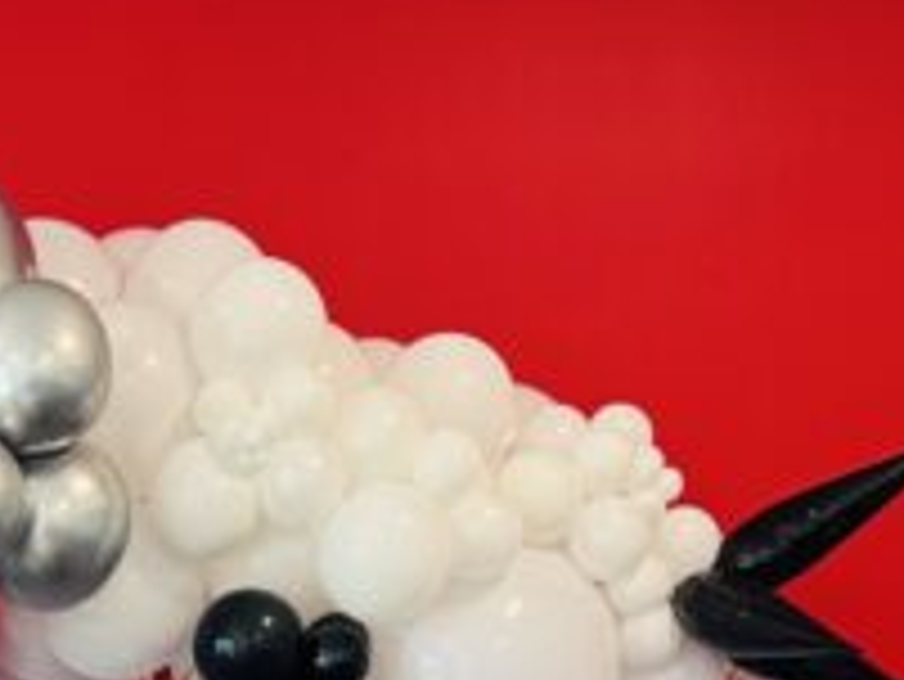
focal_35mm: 122
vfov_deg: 11.0
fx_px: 3188
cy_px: 1410
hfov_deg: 15.8
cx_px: -54
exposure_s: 1/100
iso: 160
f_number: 1.78
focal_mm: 6.76
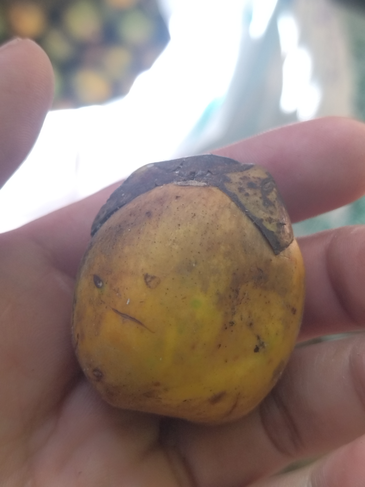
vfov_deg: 65.3
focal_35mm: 27
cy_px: 244
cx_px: 182
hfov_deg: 51.4
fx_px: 380
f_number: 1.79
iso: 102
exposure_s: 1/120
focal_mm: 4.74
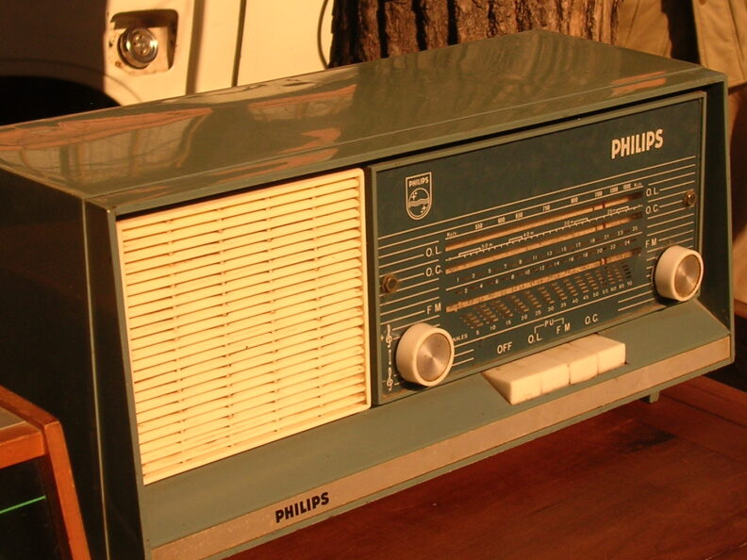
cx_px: 363
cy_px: 347
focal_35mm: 85
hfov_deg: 23.0
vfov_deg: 17.3
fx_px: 1834
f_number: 3.4
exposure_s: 1/1502
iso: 100
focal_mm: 9.1
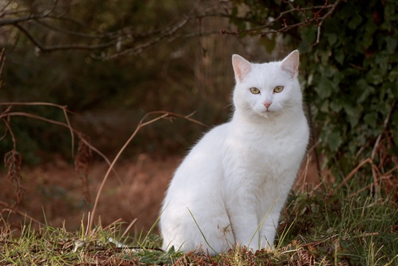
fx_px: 774
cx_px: 199
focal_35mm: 70
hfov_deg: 28.8
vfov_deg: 19.5
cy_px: 133
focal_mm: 70
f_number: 5.6
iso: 100
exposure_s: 1/200
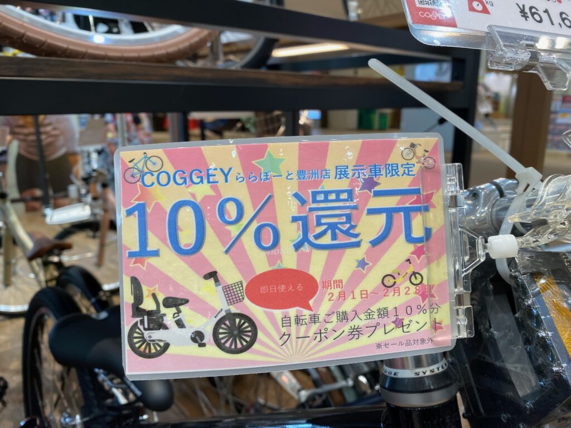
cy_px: 214
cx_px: 286
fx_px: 429
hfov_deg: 67.3
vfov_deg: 53.1
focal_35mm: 26
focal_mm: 4.25
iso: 80
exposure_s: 1/100
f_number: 1.8
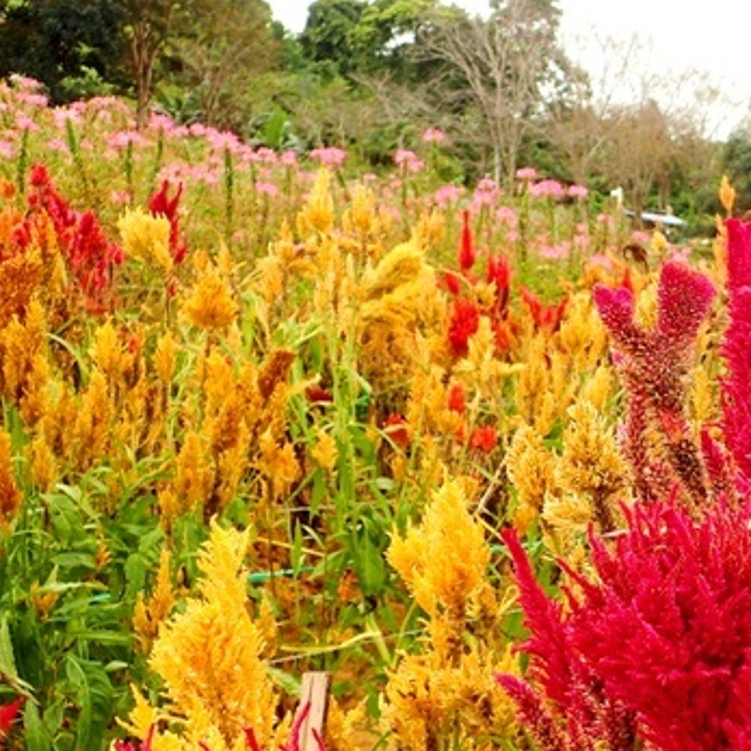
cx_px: 762
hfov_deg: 28.1
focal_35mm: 57
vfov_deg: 29.8
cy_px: 498
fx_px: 1399
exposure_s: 1/400
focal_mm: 5.14
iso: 100
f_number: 3.2
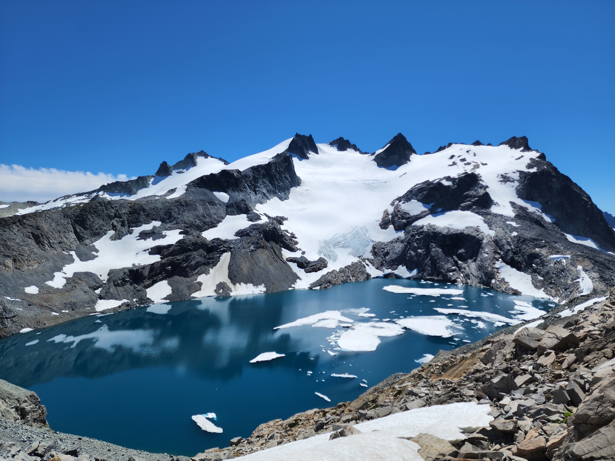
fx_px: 409
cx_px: 308
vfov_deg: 58.9
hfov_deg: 73.9
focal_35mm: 23
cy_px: 230
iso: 12
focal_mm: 6.4
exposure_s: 1/2500
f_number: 1.8
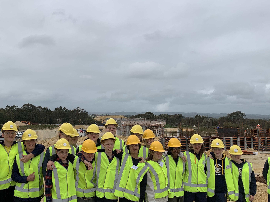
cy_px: 110
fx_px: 281
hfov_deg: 51.3
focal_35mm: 36
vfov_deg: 39.6
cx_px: 124
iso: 25
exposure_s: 1/4274
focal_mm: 4.25
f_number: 1.8
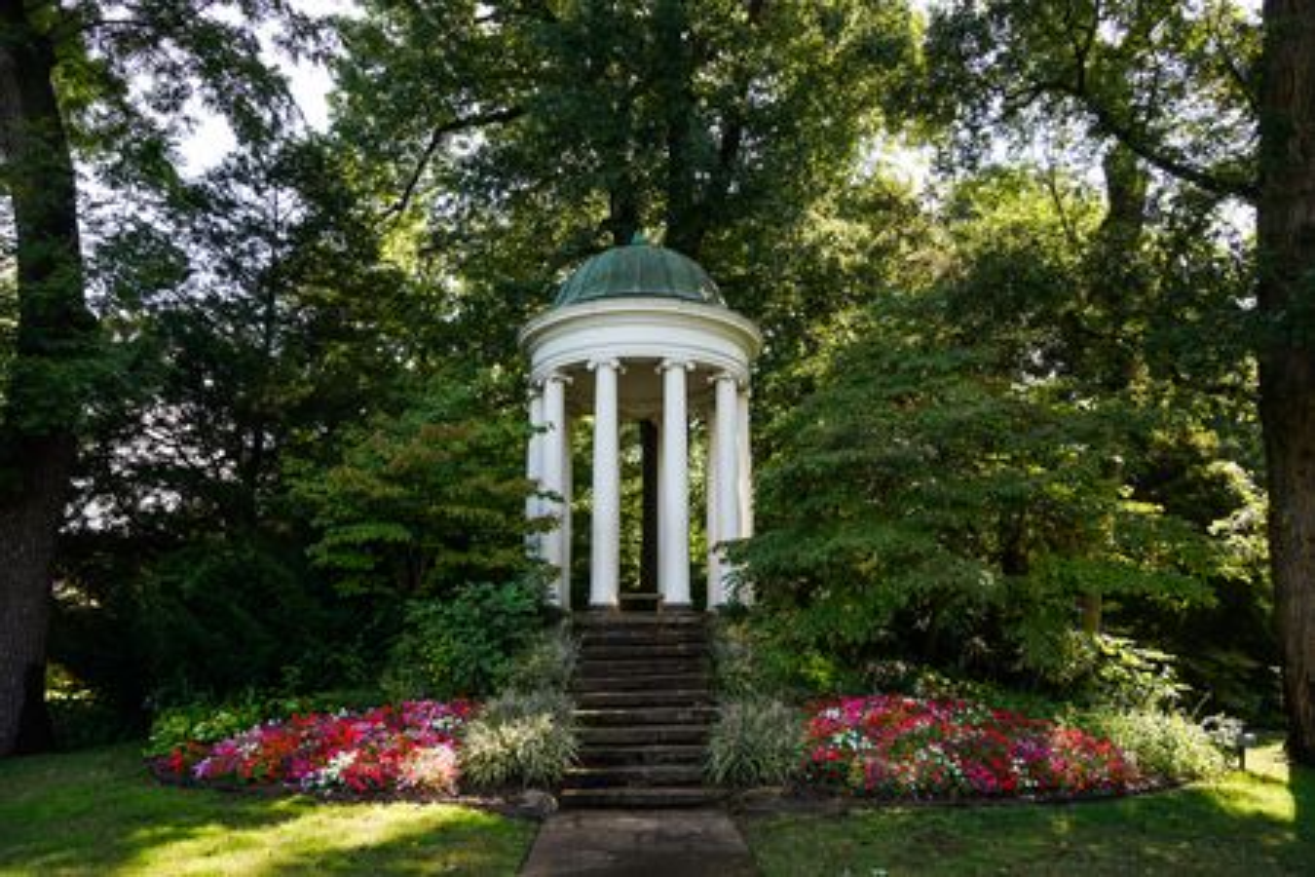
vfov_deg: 53.1
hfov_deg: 73.7
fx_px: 877
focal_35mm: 24
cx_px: 658
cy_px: 438
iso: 100
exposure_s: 1/160
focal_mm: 24
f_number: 4
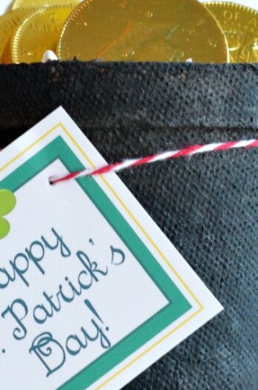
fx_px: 1405
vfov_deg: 15.8
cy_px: 169
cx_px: 80
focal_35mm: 130
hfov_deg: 10.5
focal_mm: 50
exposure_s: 1/40
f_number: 7.1
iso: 3200
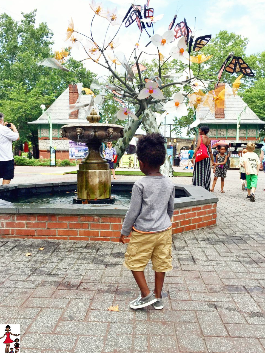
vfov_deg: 60.0
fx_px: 306
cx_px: 134
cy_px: 175
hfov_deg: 46.8
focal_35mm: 30
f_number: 2.2
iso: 32
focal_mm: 4.15
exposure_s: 1/1276
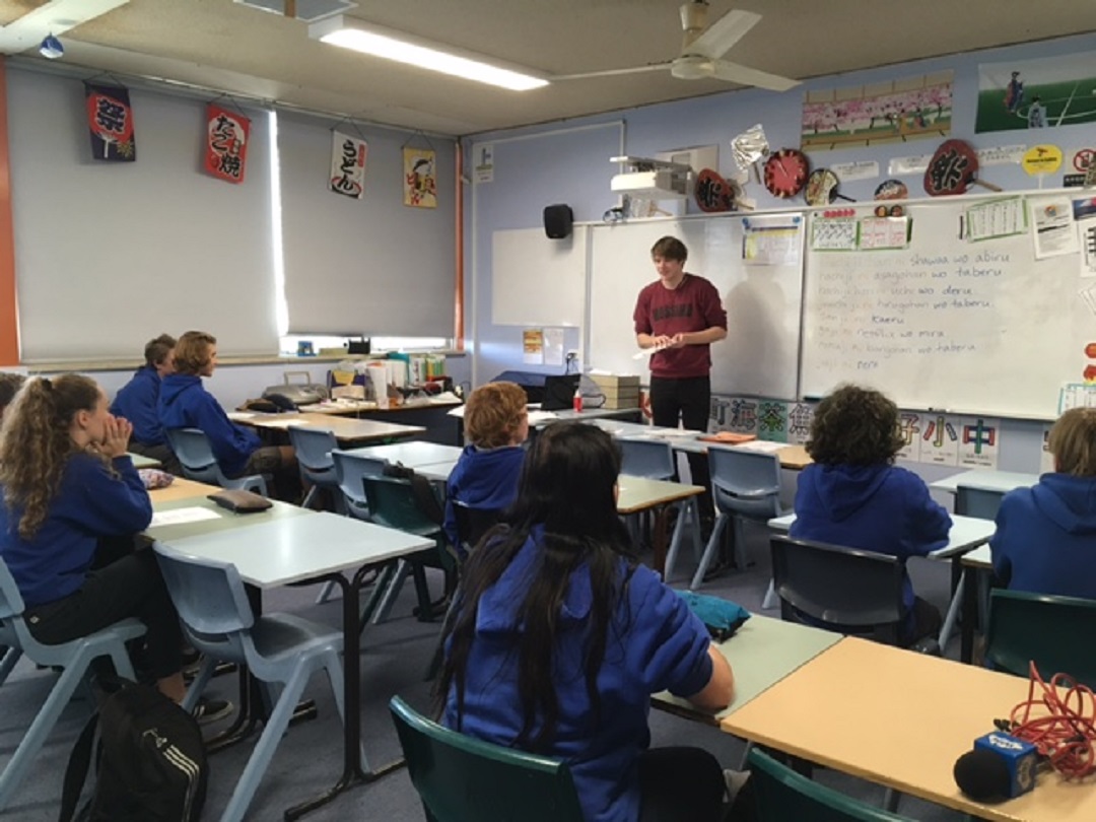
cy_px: 411
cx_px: 548
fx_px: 918
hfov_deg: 61.7
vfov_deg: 48.2
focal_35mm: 29
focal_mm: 4.15
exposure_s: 1/33
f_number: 2.2
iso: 125
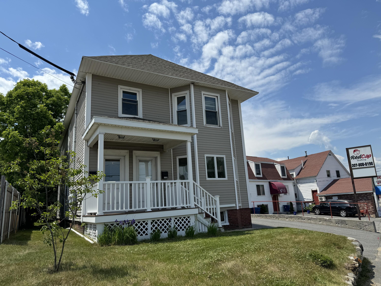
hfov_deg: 71.6
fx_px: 264
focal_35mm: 24
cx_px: 190
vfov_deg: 56.8
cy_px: 143
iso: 80
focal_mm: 6.76
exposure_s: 1/7092
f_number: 1.78
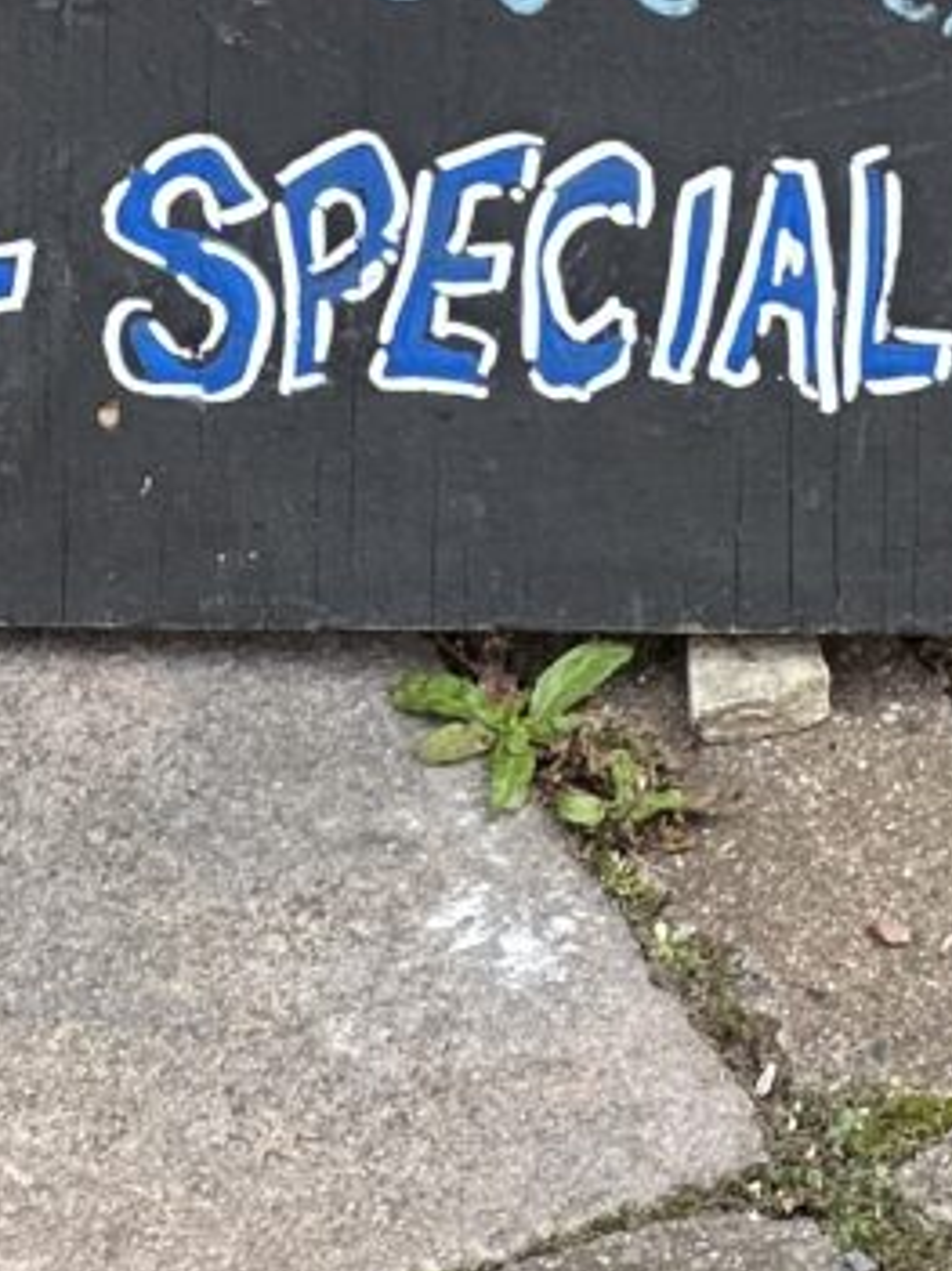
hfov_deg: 4.4
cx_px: 1354
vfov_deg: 5.7
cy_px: -1336
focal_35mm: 337
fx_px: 12365
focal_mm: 9
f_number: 2.8
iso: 50
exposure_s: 1/99
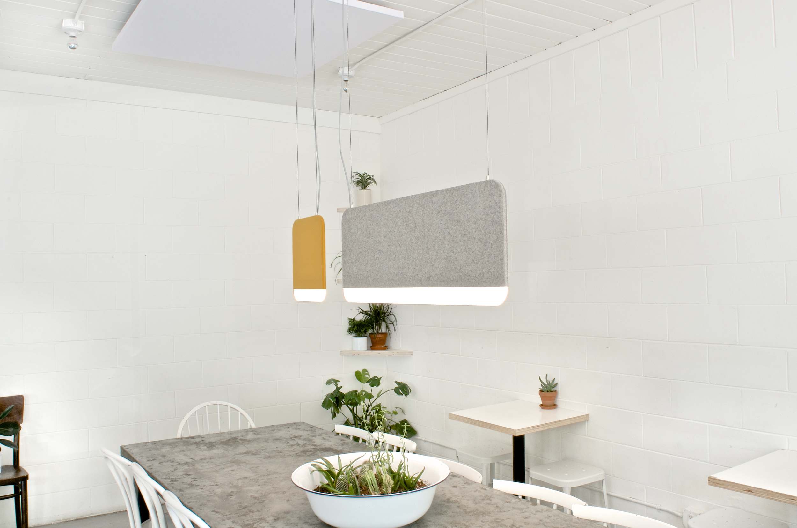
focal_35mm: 30
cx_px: 398
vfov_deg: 43.4
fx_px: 663
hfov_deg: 62.0
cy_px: 264
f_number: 22
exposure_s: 1/1.3
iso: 100
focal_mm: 20
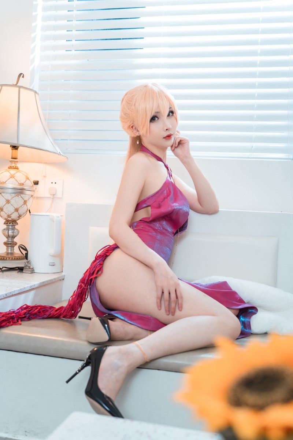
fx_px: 488
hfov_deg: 33.4
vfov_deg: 48.5
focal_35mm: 40
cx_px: 146
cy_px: 220
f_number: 2.8
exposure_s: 1/125
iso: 320
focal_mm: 40
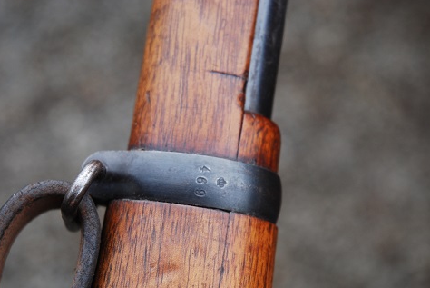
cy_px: 179
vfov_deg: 10.3
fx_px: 1590
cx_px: 190
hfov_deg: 15.4
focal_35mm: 133
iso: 220
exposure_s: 1/125
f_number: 4.5
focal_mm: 70
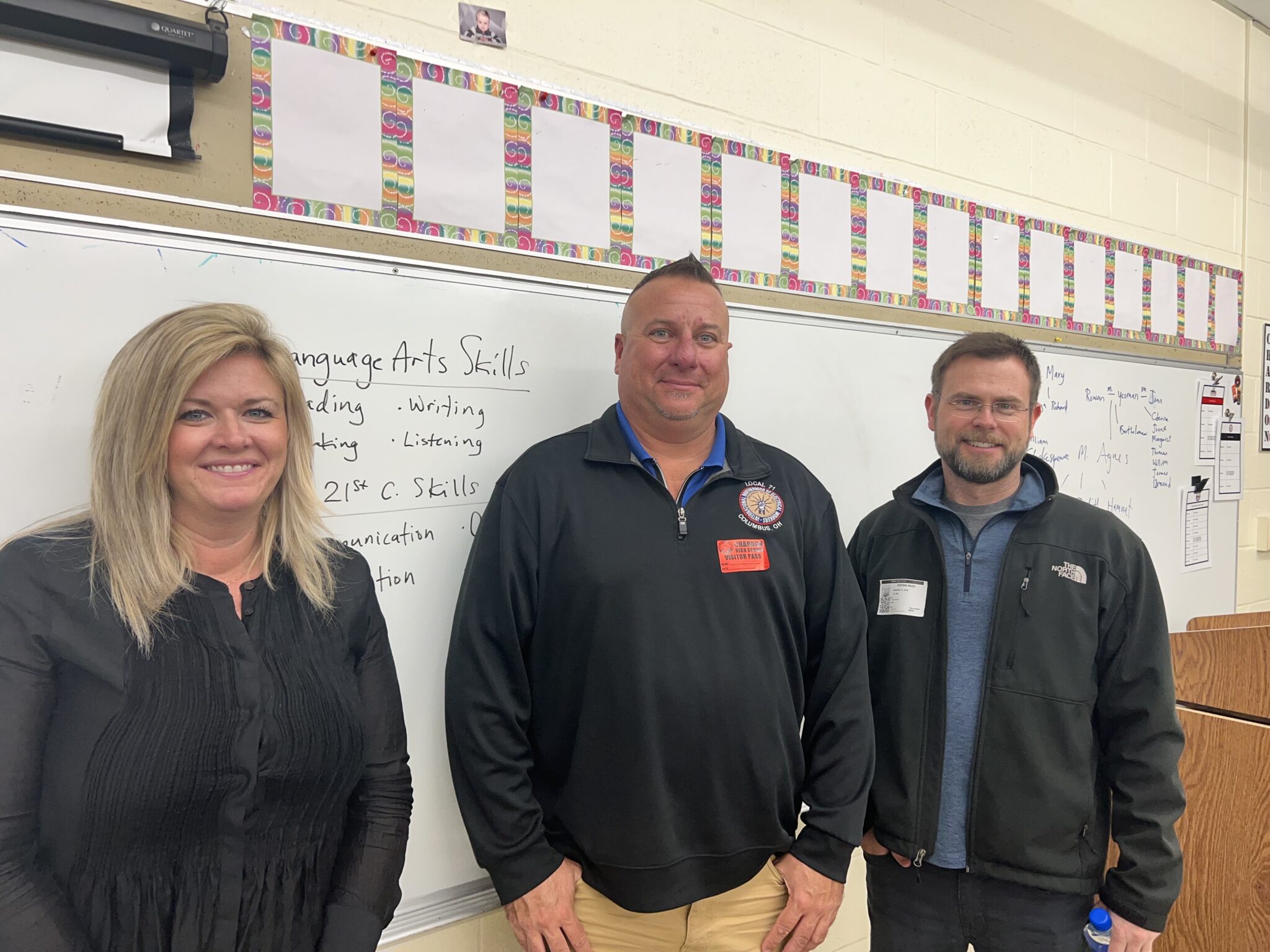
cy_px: 476
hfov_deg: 67.3
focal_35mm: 26
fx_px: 954
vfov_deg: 53.1
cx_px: 635
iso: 80
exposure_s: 1/120
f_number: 1.5
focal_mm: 5.7
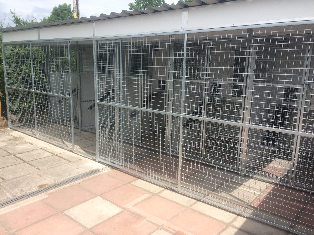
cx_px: 157
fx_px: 263
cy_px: 118
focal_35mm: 29
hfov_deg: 61.7
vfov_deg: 48.2
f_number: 2.2
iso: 32
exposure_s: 1/2564
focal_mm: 4.15
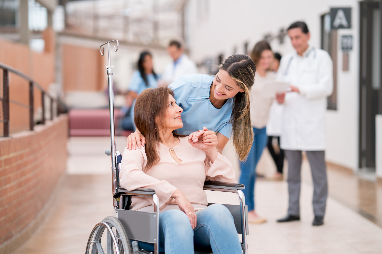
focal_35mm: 85
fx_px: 902
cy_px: 127
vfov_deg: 16.1
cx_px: 191
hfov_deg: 23.9
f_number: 1.7
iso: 200
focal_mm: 85
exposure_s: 1/800
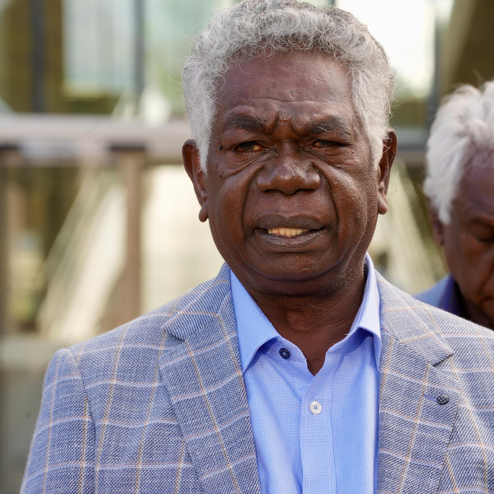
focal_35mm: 275
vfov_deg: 6.4
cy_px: 231
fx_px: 4440
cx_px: 379
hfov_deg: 6.4
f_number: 11
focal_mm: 200
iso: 320
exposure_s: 1/100
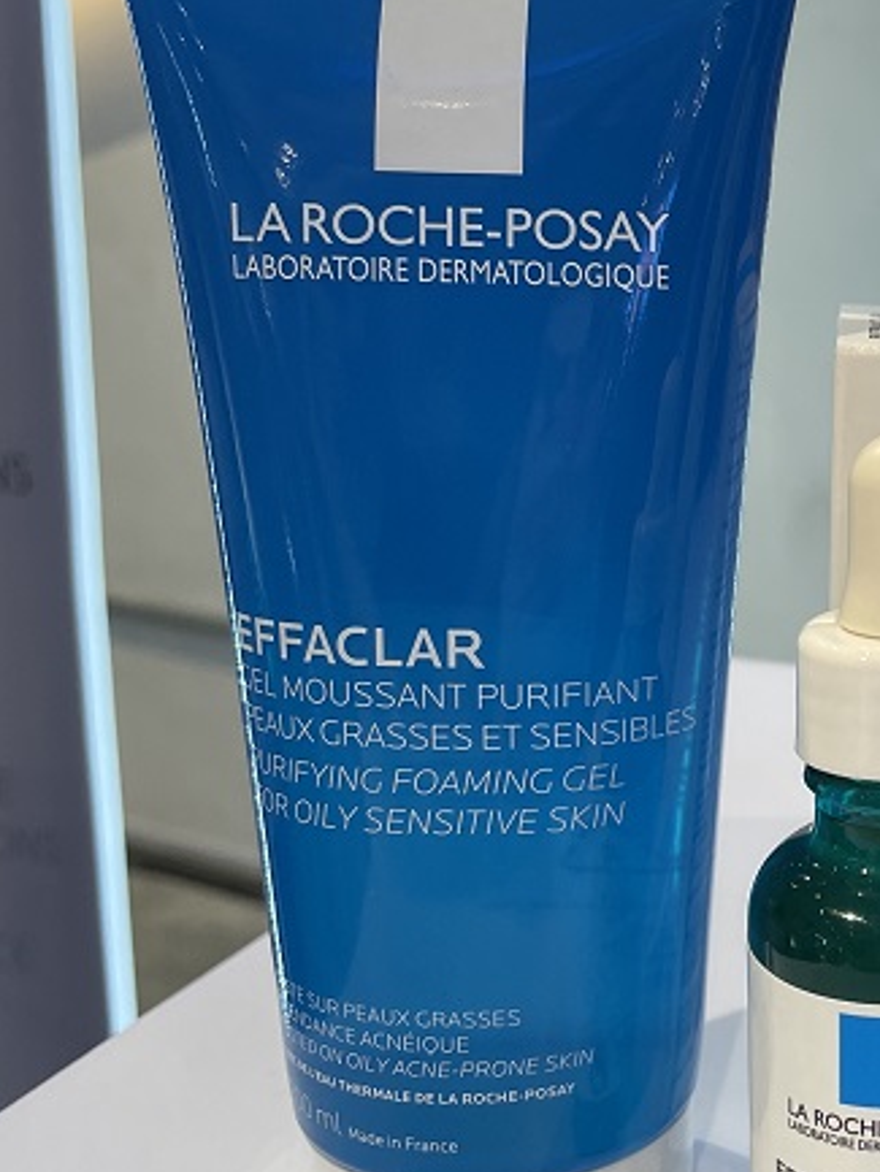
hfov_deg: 24.5
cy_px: 548
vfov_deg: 34.3
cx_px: 940
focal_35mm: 56
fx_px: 1897
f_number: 1.6
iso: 80
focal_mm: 4.2
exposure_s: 1/100
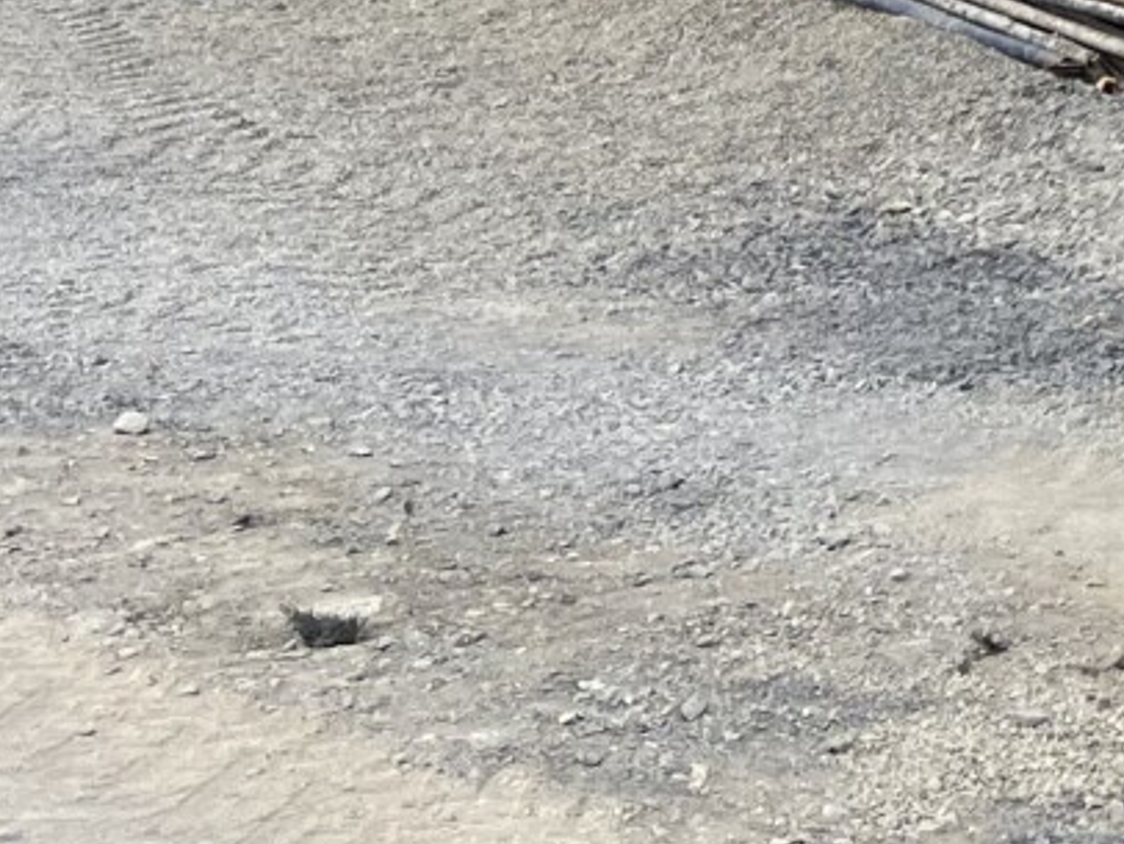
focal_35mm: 131
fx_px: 4256
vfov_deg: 10.5
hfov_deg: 13.0
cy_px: -822
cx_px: 2251
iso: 50
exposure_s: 1/1279
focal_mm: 5.1
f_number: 1.6
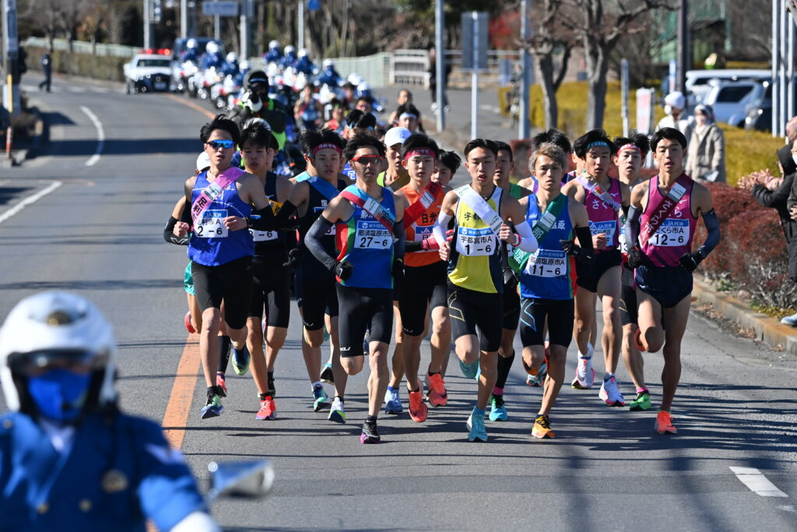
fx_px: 5978
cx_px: 398
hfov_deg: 7.6
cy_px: 266
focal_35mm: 270
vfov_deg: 5.1
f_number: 8
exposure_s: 1/1600
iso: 640
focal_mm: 270
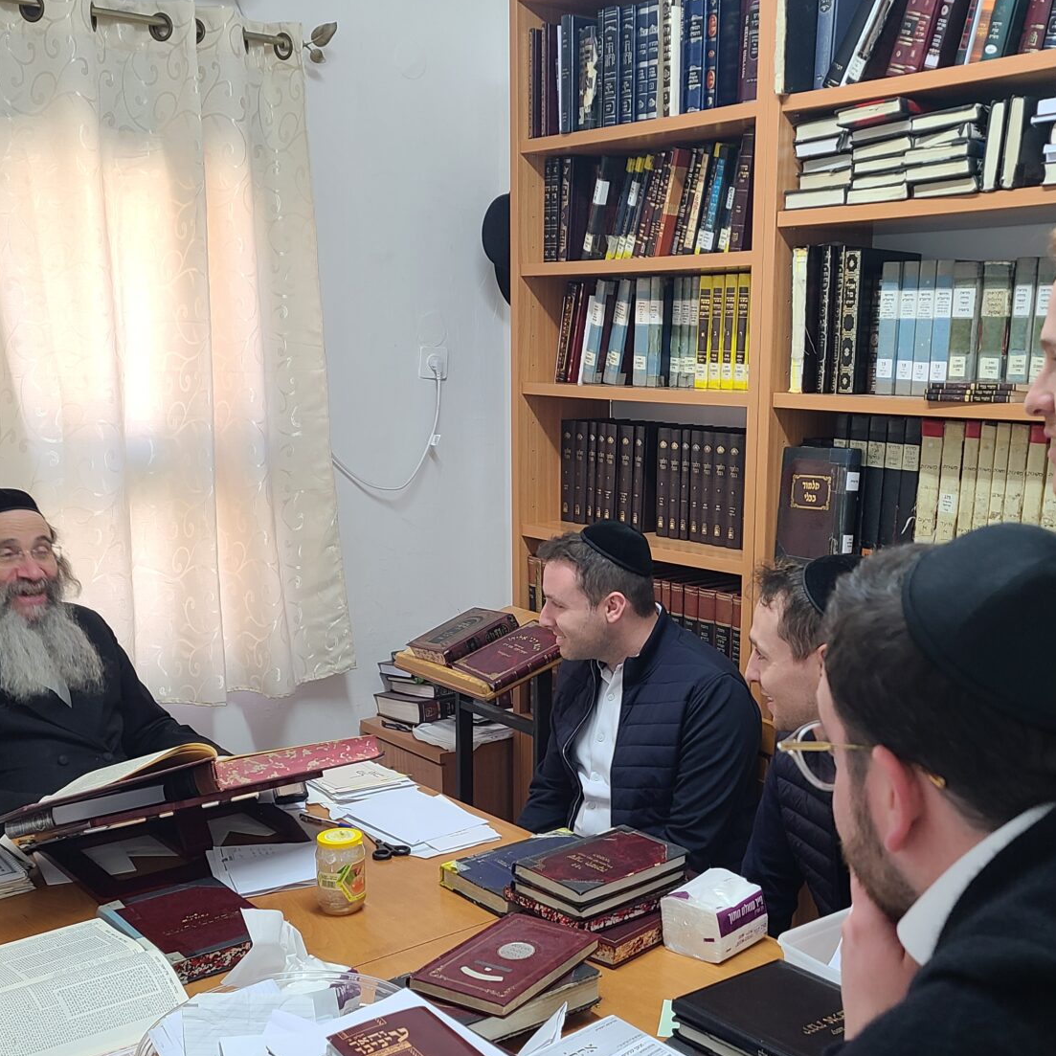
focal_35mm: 40
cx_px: 609
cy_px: 632
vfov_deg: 41.7
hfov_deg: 41.7
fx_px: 1381
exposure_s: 1/50
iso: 64
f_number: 1.8
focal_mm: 5.4
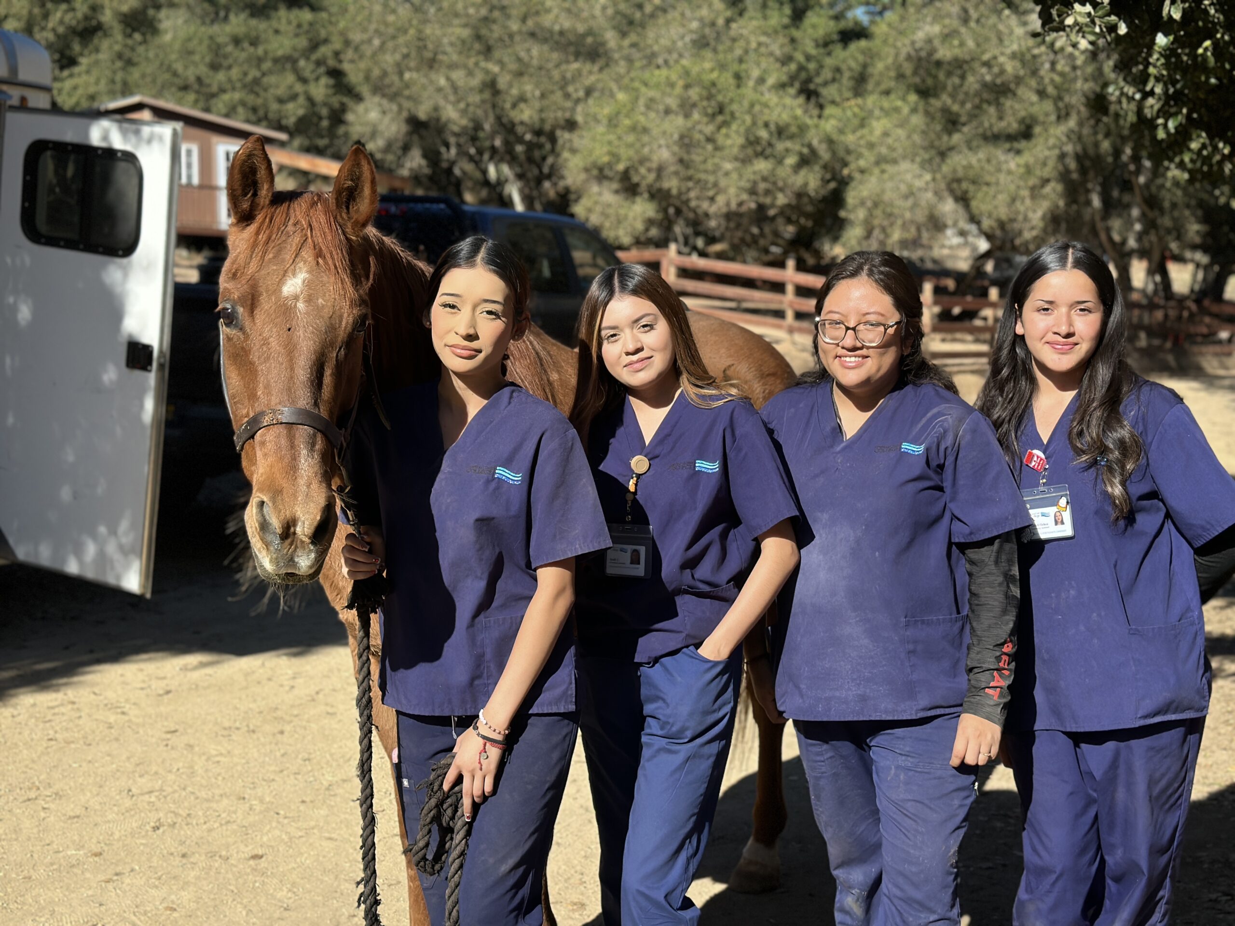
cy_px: 463
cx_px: 618
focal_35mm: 48
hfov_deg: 39.7
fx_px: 1713
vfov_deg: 30.3
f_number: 1.78
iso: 100
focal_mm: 6.86
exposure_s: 1/5882
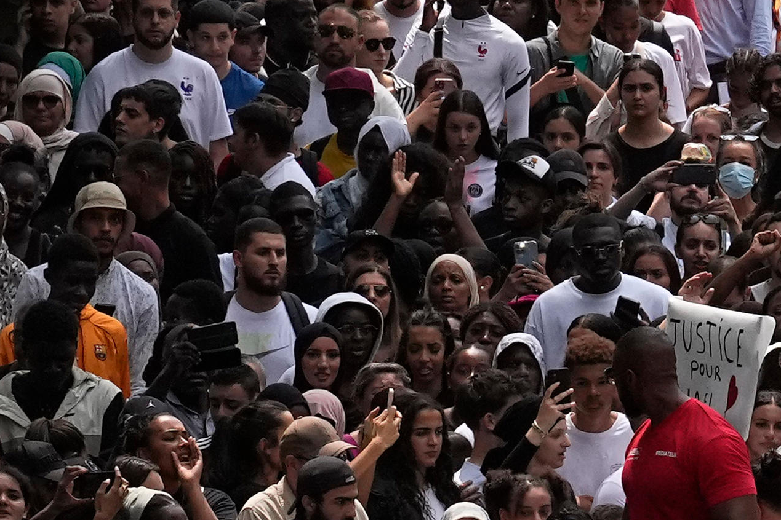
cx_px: 1272
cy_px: 540
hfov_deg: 2.2
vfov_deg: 1.5
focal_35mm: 922
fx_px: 20001
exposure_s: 1/1250
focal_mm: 156
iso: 1250
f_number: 13
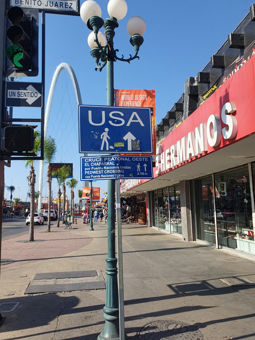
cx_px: 128
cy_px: 170
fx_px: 255
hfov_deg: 53.1
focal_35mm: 26
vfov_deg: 67.3
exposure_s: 1/1364
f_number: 2.4
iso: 50
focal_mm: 4.32
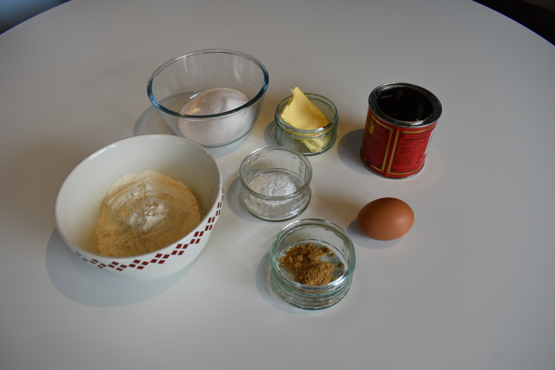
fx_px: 416
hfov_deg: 67.4
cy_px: 185
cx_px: 278
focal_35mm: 27
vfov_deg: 47.9
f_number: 5.6
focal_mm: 18
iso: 400
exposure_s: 1/125
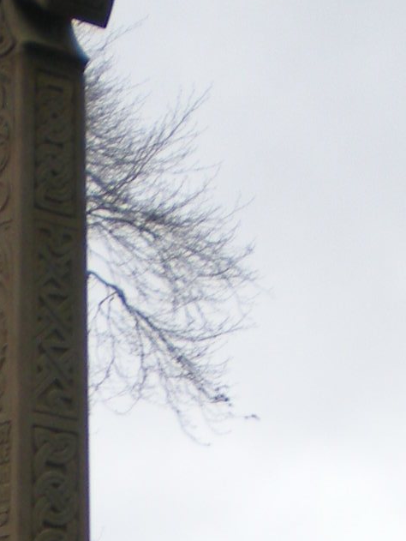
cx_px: 5
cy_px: 933
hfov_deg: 9.5
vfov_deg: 11.8
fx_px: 2437
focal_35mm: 156
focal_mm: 6.3
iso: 64
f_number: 3.1
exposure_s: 1/103
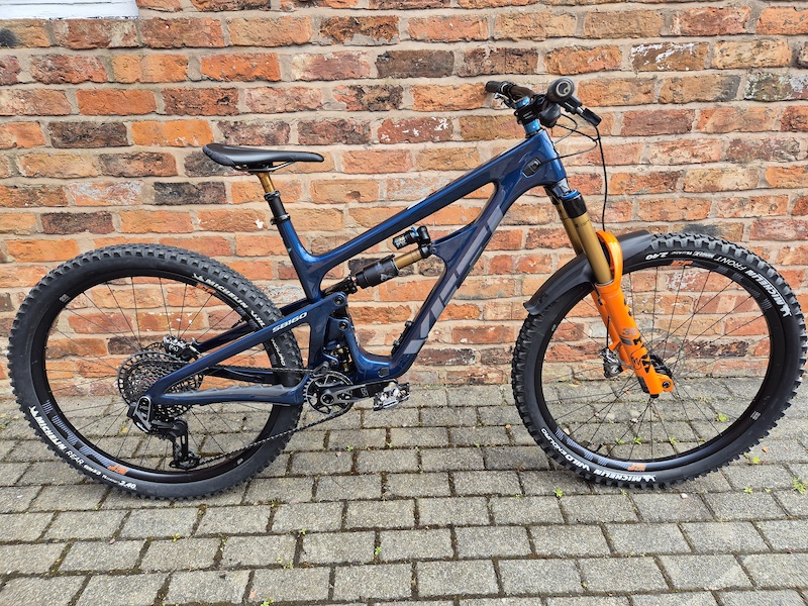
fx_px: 537
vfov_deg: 58.9
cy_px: 303
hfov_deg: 73.9
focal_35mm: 23
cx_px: 404
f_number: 1.8
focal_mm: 5.4
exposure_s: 1/214
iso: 25
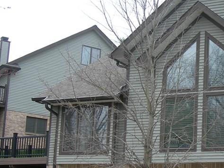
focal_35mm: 82
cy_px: 134
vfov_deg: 17.8
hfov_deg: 23.2
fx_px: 530
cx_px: 204
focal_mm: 7.8
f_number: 4.8
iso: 50
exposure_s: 1/134
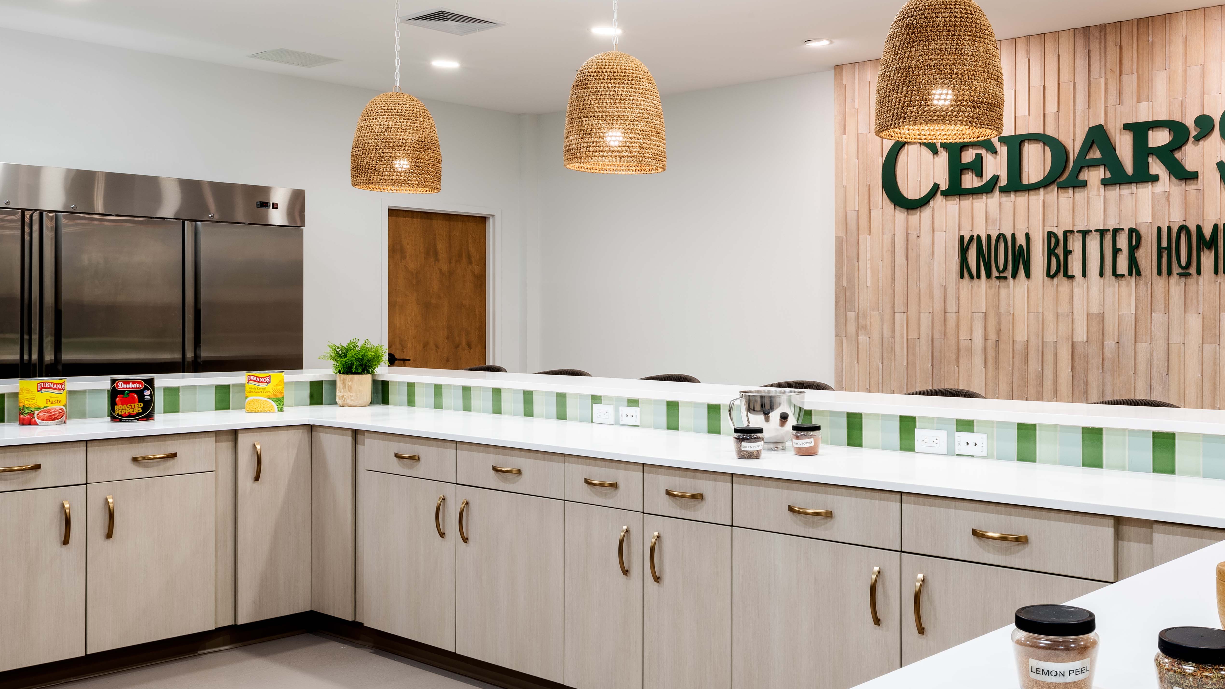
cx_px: 814
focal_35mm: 36
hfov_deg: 54.2
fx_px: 1169
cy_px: 398
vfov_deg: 32.8
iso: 64
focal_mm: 24
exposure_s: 1/3
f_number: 18
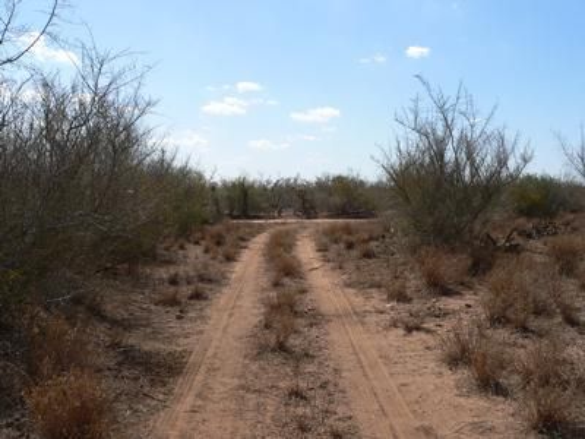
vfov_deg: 39.7
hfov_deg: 51.4
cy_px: 220
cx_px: 292
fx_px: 608
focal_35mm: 36
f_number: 5.2
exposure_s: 1/500
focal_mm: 6
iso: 80
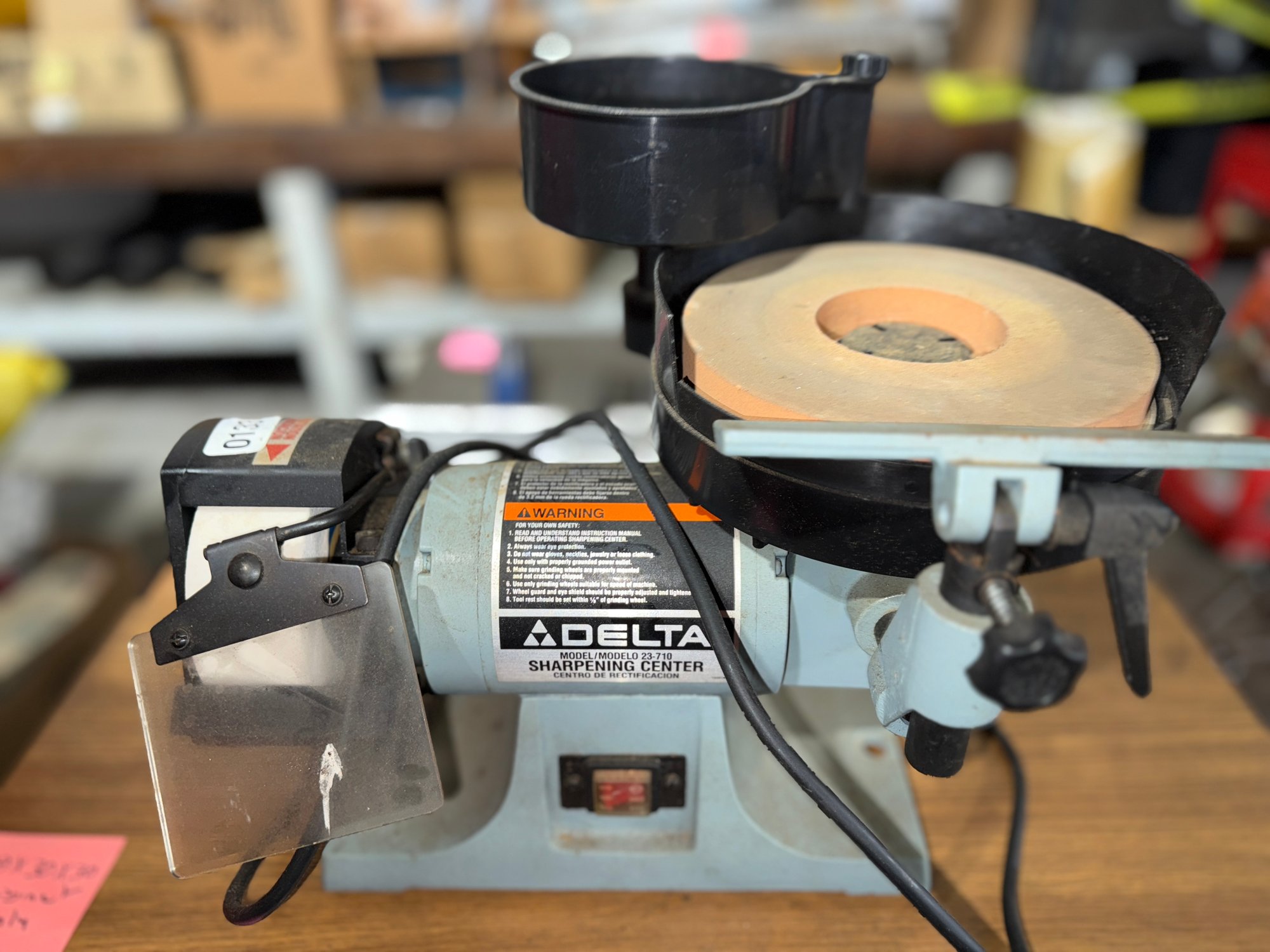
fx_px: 881
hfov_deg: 71.6
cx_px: 635
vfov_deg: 56.8
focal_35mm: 24
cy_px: 476
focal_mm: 6.76
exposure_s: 1/14
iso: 64
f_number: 1.78
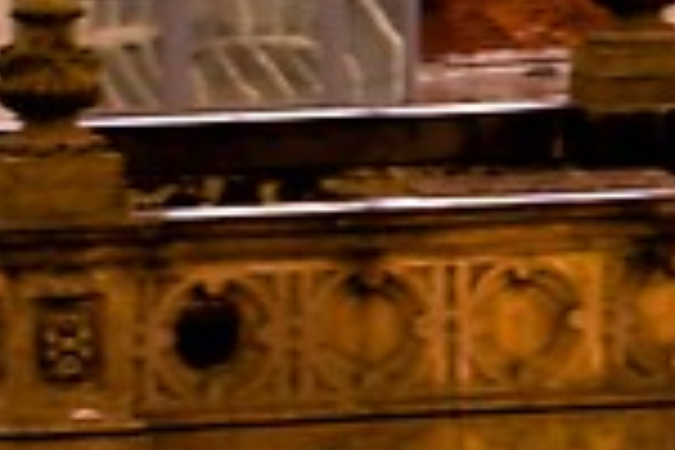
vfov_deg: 1.5
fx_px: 17286
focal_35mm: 922
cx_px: 2012
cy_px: -241
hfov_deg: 2.2
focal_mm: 92
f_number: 13
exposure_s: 1/13
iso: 100
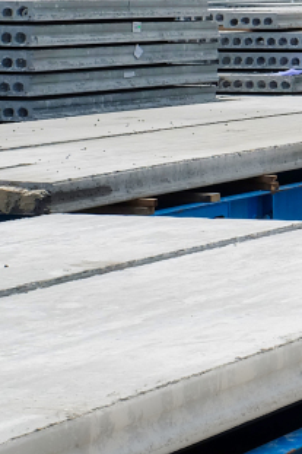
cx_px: 696
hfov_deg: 9.0
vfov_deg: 14.7
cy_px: 99
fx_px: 1751
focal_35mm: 139
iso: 400
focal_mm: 24.3
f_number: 13
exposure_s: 1/450
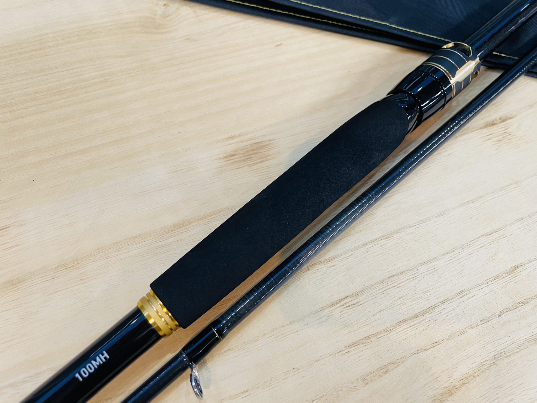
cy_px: 202
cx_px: 268
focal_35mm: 26
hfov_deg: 67.3
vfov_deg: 53.1
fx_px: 403
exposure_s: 1/50
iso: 100
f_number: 1.6
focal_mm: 4.2
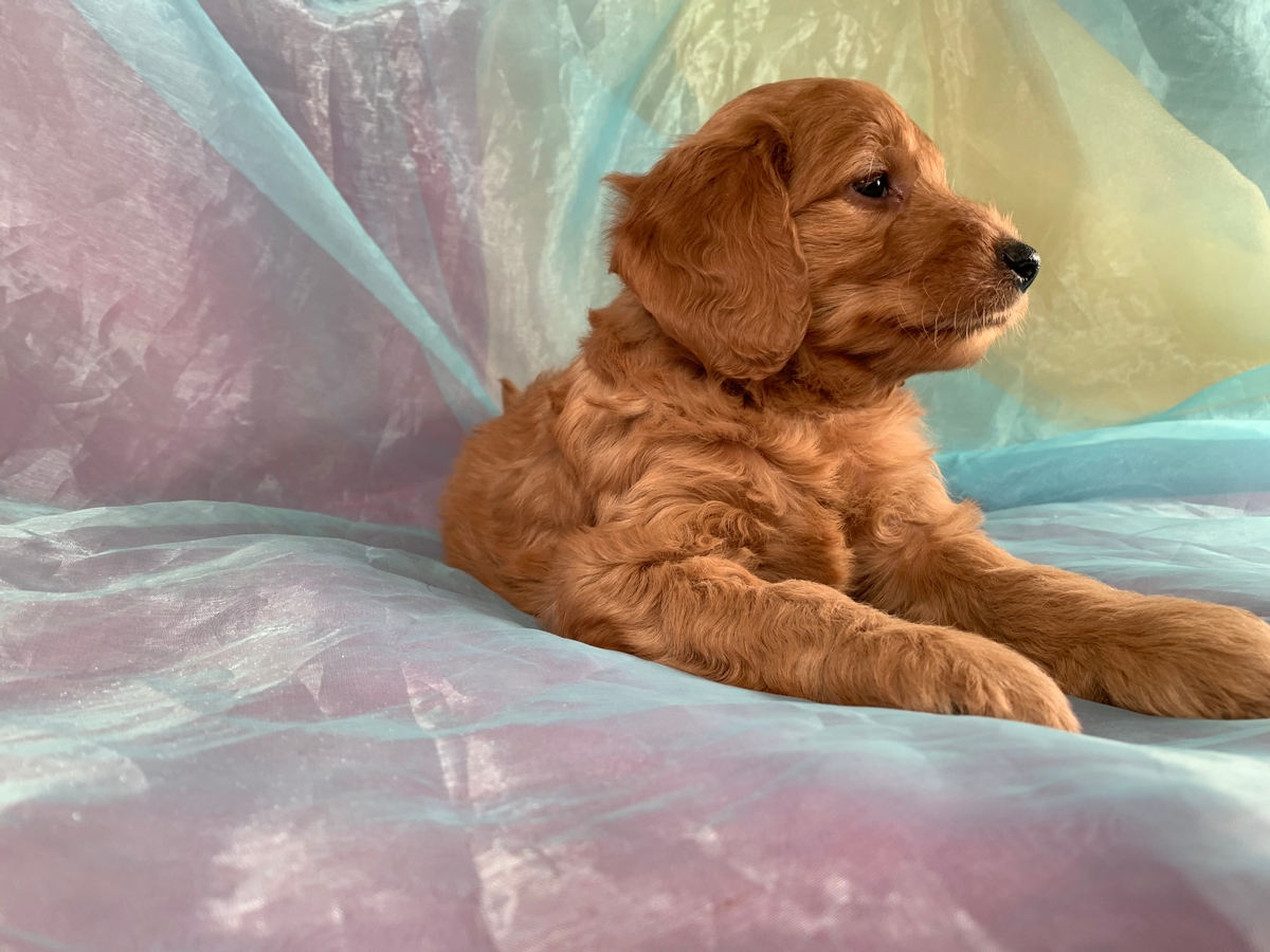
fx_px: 954
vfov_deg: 53.1
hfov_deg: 67.3
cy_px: 476
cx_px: 635
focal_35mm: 26
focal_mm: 4.25
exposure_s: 1/120
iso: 64
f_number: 1.8
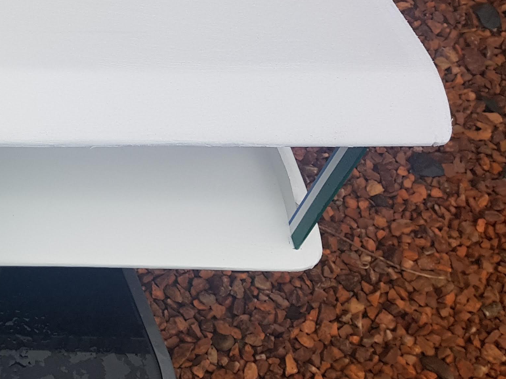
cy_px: 62
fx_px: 994
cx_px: -125
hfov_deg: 25.2
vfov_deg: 21.3
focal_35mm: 68
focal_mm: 4.2
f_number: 1.7
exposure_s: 1/1764
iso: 40
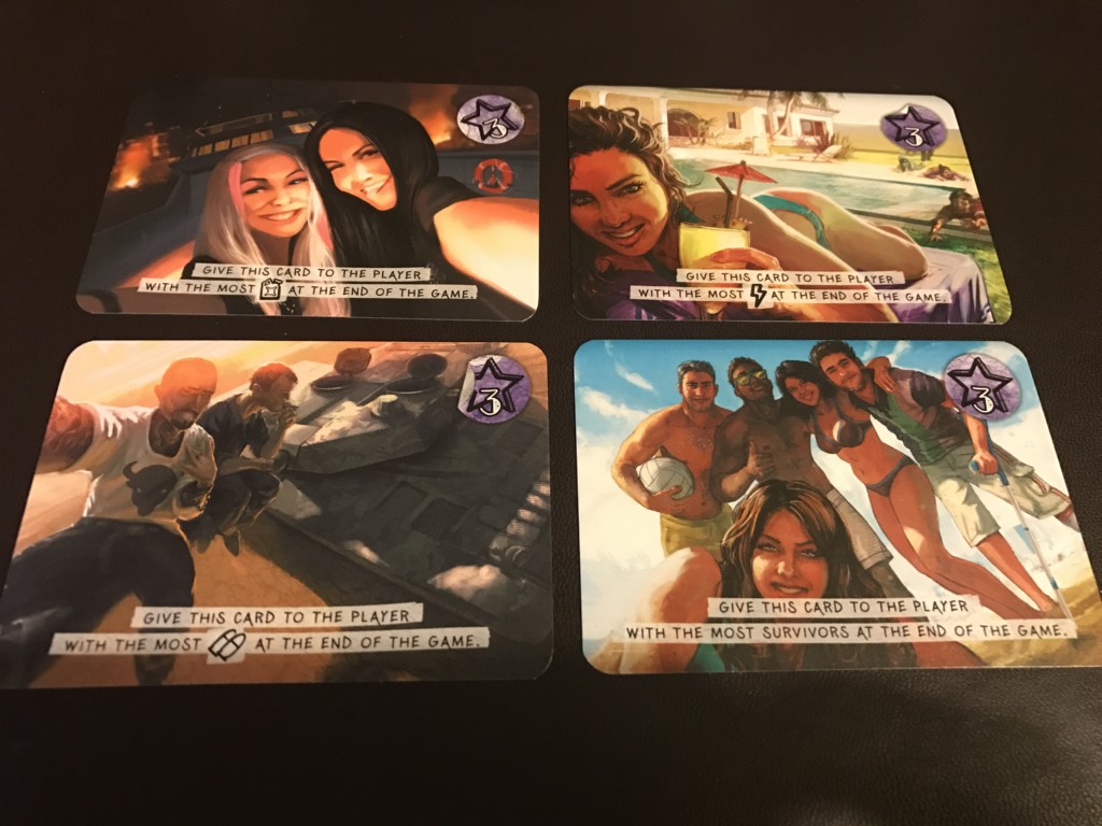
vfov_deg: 49.7
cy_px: 413
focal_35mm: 28
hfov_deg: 63.4
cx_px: 551
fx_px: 891
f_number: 1.8
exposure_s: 1/8
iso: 80
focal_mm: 3.99
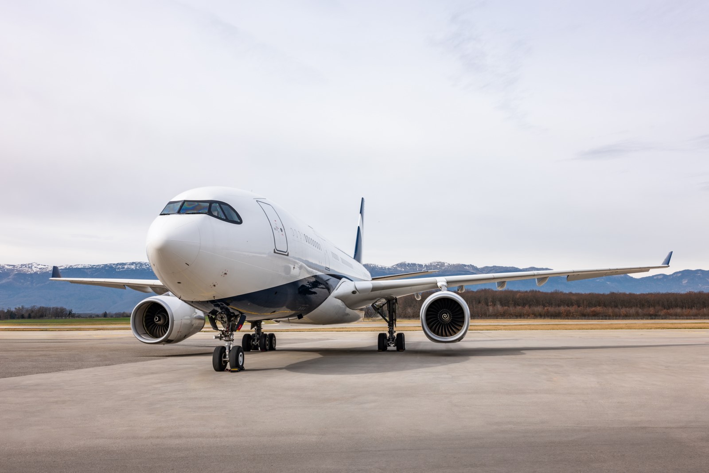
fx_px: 571
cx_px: 354
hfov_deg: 63.7
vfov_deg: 45.0
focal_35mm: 29
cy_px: 236
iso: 100
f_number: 11
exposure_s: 1/80
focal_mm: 29
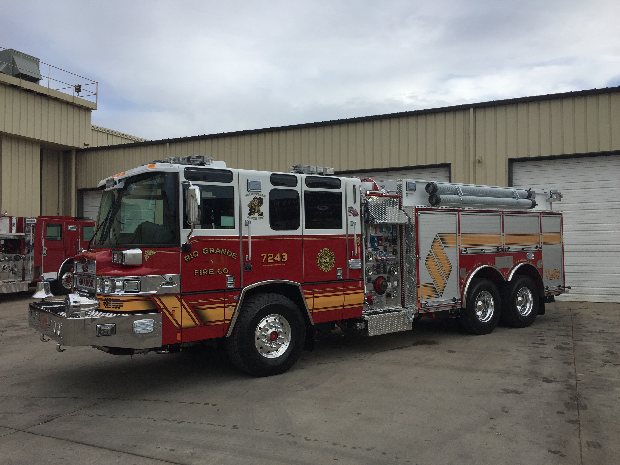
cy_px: 232
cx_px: 310
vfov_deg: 48.2
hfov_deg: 61.7
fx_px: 519
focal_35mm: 29
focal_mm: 4.15
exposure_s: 1/1721
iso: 32
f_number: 2.2
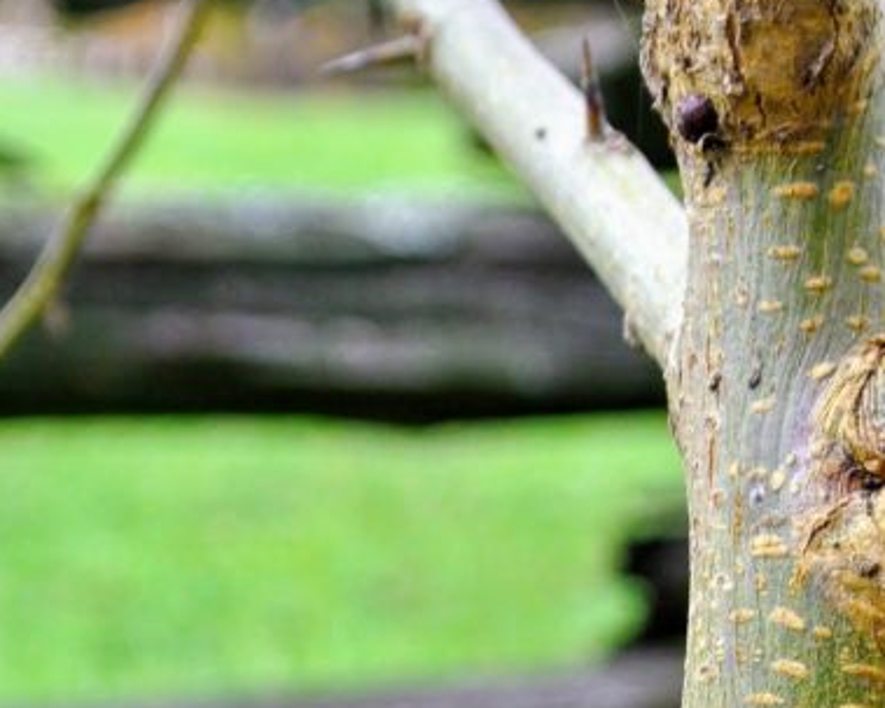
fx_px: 3587
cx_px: 719
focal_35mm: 137
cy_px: 1049
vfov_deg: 10.9
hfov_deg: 14.0
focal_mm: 20.3
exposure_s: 1/80
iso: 200
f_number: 5
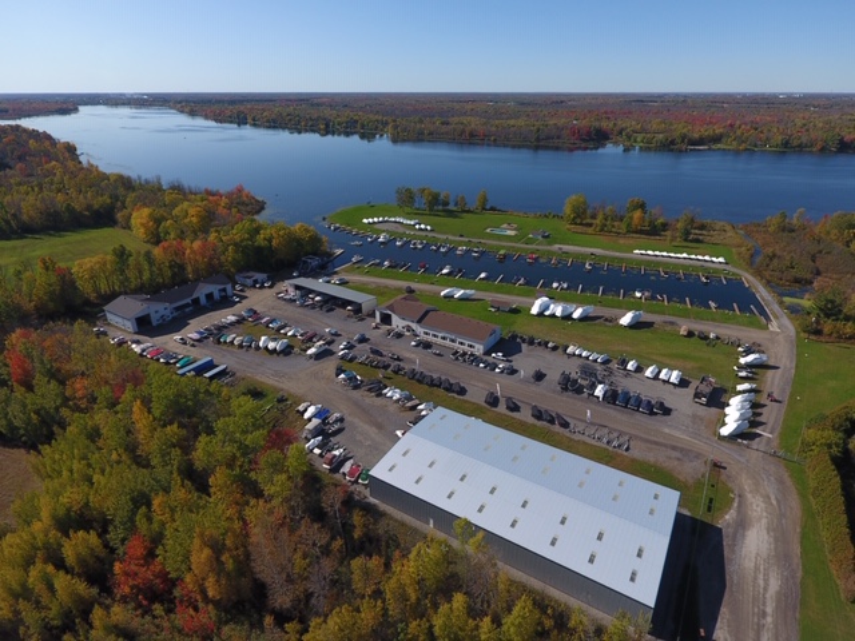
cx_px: 428
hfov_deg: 81.7
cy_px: 320
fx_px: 494
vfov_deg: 66.0
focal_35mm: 20
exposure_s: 1/1124
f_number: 2.8
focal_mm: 3.61
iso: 100
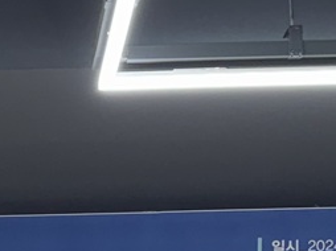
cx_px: -101
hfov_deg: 13.4
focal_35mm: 142
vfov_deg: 9.2
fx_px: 1377
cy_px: 623
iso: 125
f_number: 1.78
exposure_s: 1/120
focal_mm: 6.76
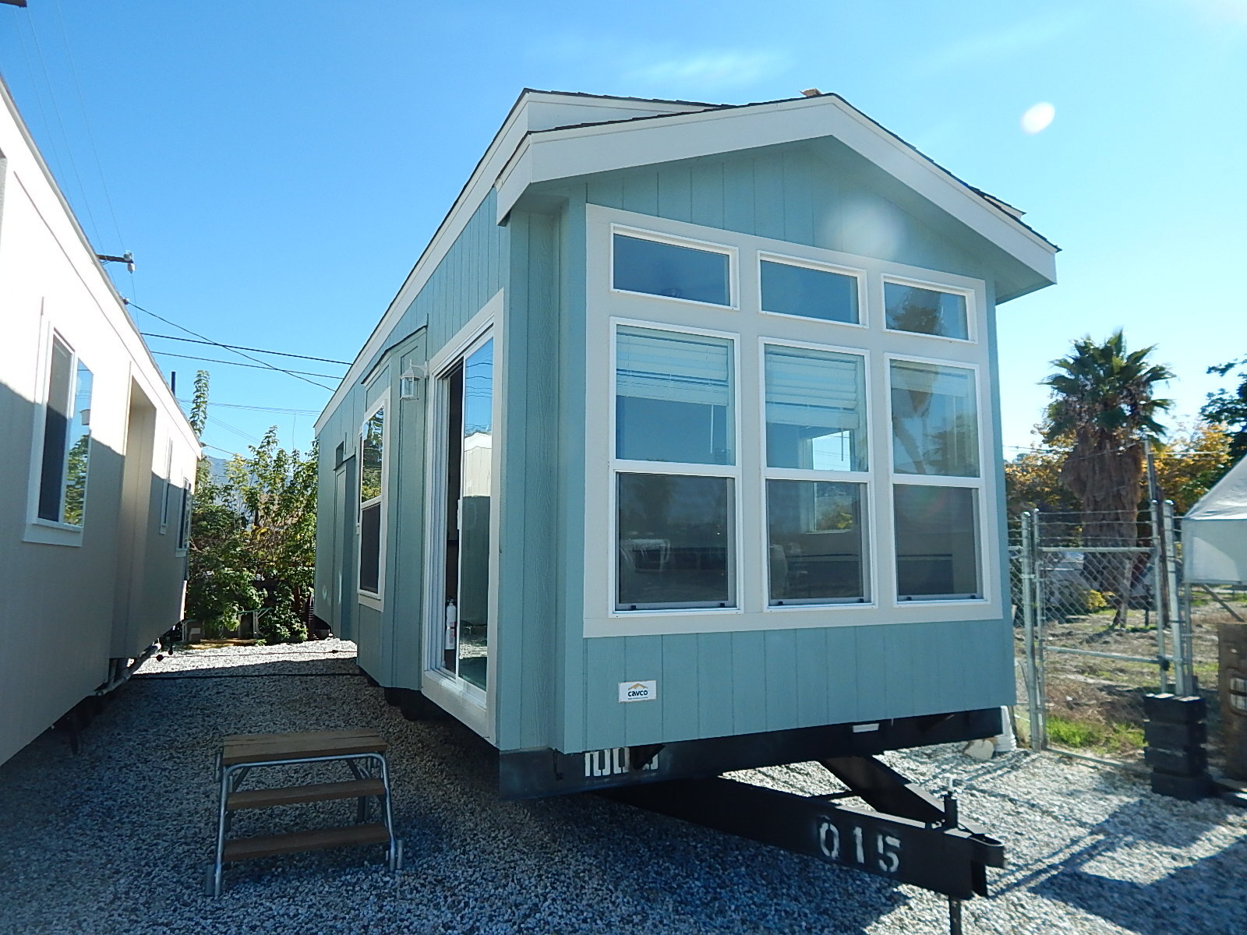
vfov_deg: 61.1
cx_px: 624
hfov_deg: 76.4
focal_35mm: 22
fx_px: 793
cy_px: 468
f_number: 6
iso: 125
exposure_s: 1/400
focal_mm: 4
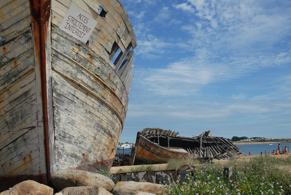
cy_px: 98
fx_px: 291
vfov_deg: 37.0
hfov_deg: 53.1
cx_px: 146
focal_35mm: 36
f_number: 7.1
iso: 125
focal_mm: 24
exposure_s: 1/180
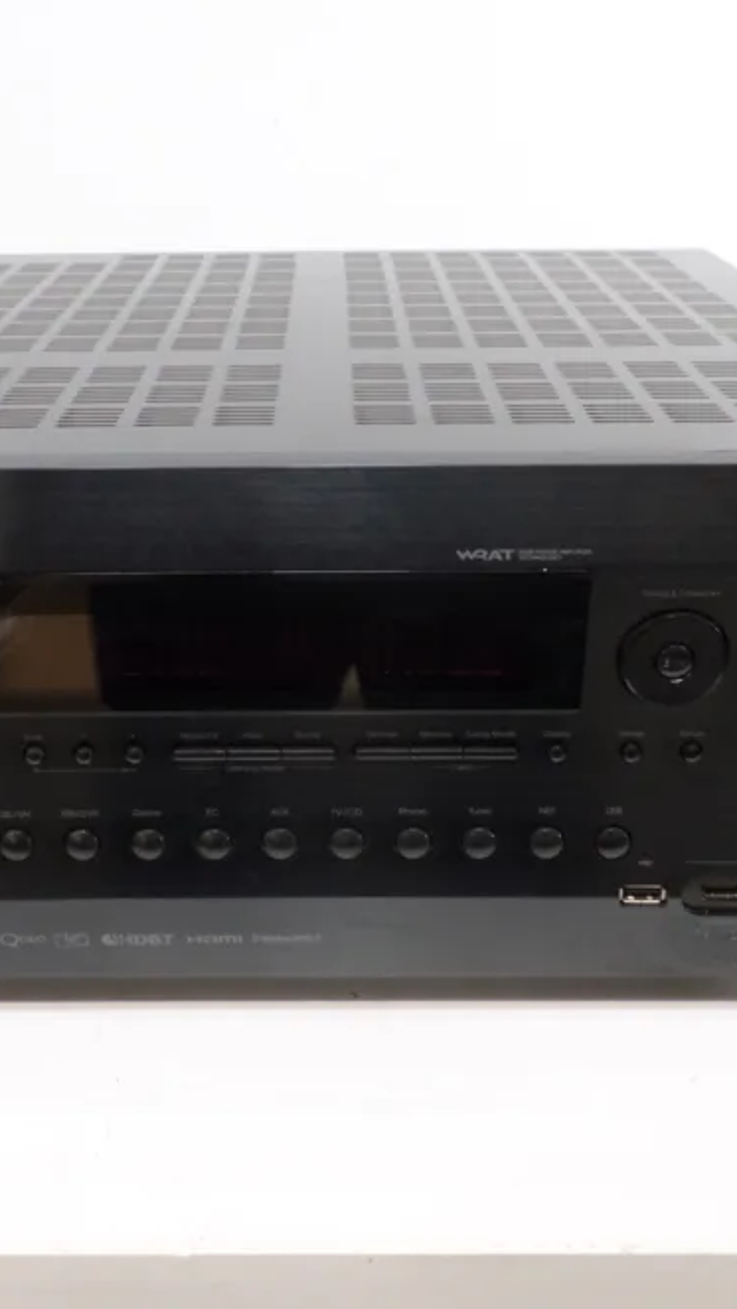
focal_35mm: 37
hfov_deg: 31.9
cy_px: 652
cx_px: 311
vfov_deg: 54.0
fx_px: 1285
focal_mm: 4.5
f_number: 2.5
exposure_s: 1/30
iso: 160
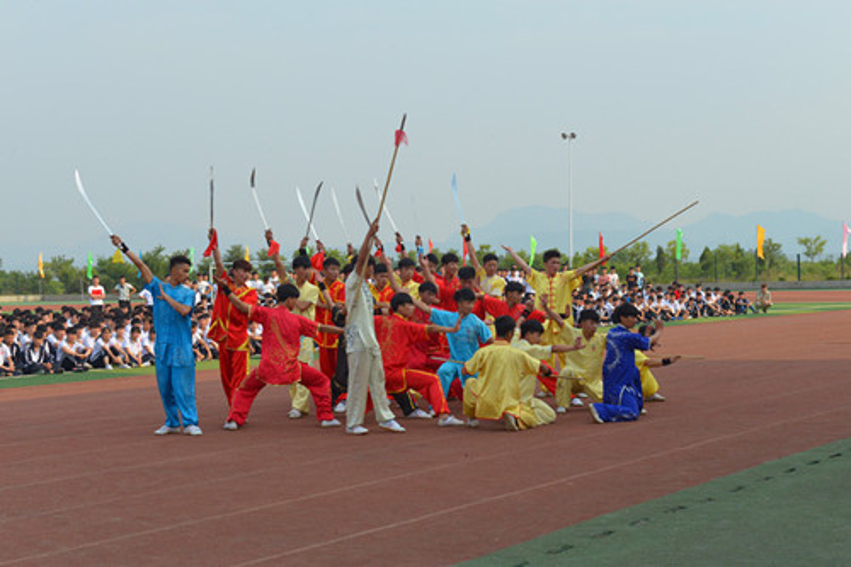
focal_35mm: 70
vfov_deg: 19.4
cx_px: 426
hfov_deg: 28.9
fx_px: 1654
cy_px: 284
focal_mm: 70
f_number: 13
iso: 1600
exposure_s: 1/640
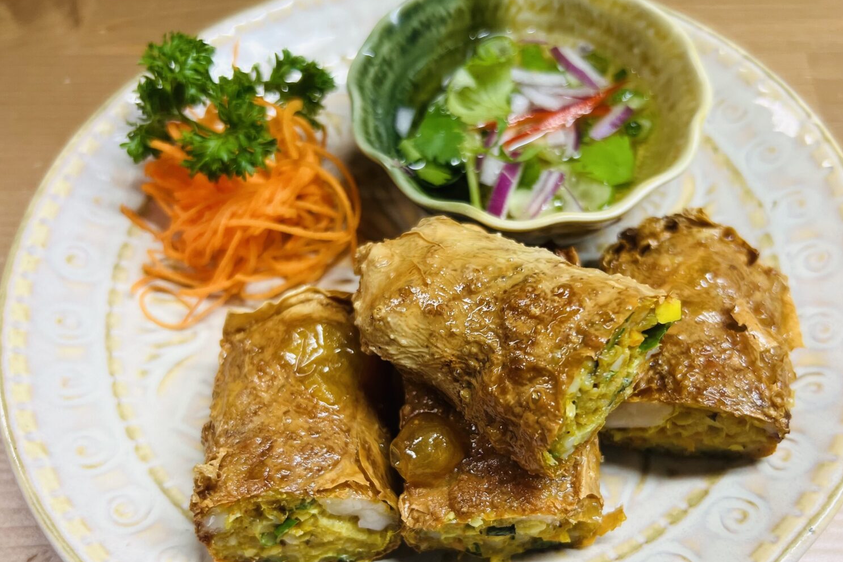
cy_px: 301
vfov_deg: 46.4
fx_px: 656
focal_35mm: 28
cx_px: 436
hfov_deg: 65.5
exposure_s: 1/120
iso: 125
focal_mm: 5.7
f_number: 1.5
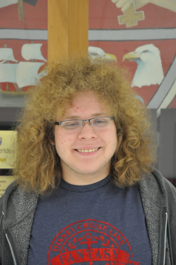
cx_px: 88
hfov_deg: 13.0
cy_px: 132
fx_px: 772
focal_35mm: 105
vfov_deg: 19.5
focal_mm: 70
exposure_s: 1/30
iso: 2500
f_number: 5.3
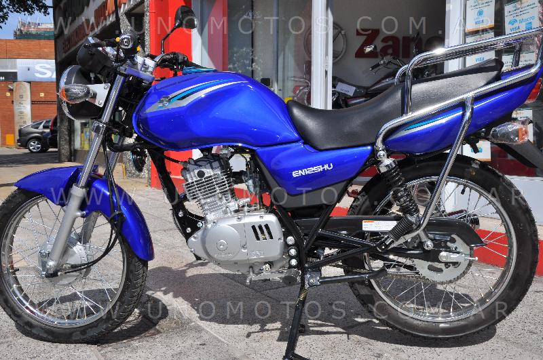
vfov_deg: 35.4
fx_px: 565
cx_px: 272
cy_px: 180
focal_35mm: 38
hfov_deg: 51.3
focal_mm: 25
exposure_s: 1/400
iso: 200
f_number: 10
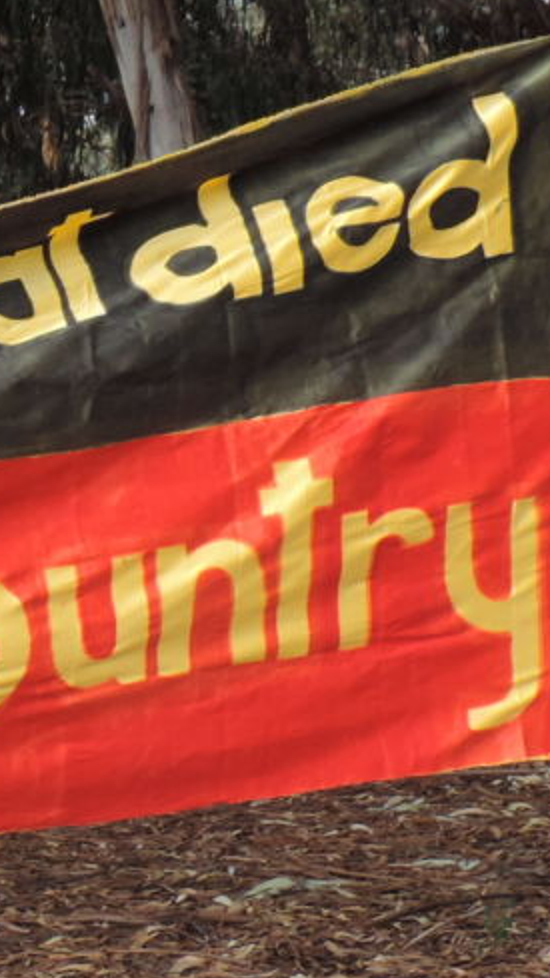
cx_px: -572
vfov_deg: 13.4
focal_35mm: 161
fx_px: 4175
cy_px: 426
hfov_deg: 7.2
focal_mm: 8.3
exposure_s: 1/250
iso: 80
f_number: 3.5
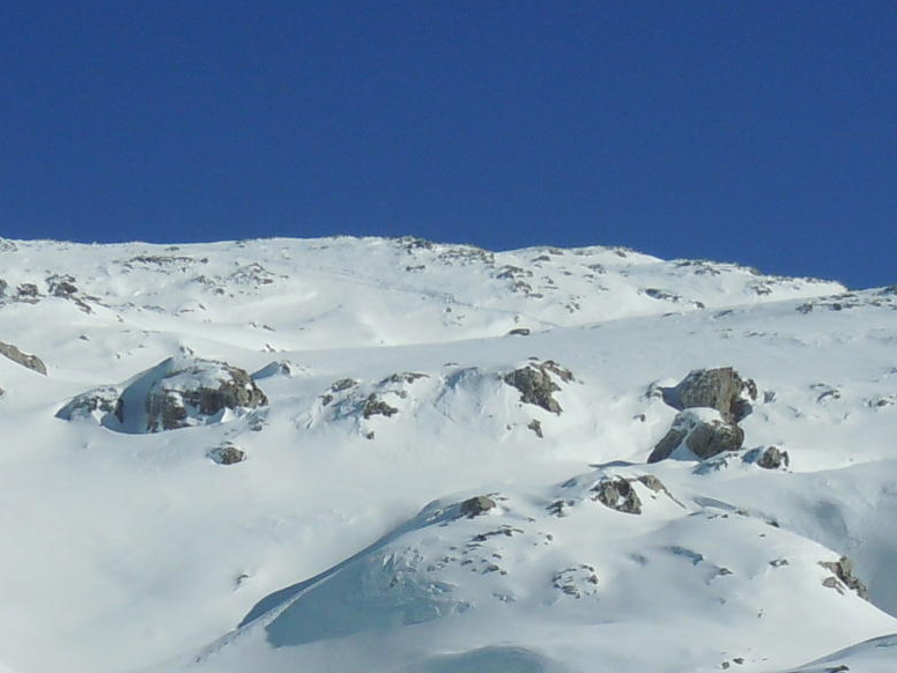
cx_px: 356
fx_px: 4431
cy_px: 816
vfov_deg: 8.6
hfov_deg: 11.6
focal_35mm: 171
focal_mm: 10.6
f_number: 8
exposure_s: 1/1000
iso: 100
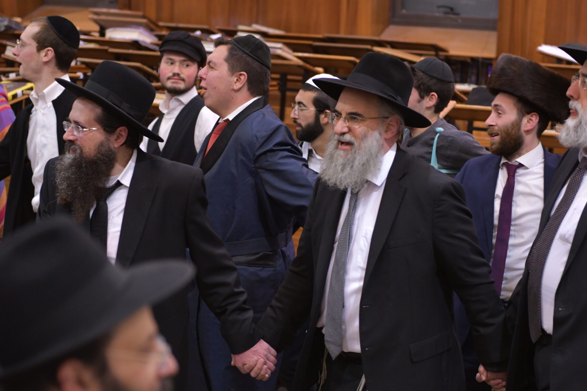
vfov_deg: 14.7
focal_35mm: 93
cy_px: 231
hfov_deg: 21.9
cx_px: 302
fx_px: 1516
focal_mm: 66
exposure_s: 1/250
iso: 1250
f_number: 2.8
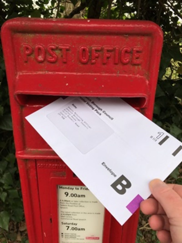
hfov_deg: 49.7
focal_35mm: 28
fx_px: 196
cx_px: 91
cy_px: 122
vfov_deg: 63.4
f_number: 1.8
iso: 20
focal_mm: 3.99
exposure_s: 1/233
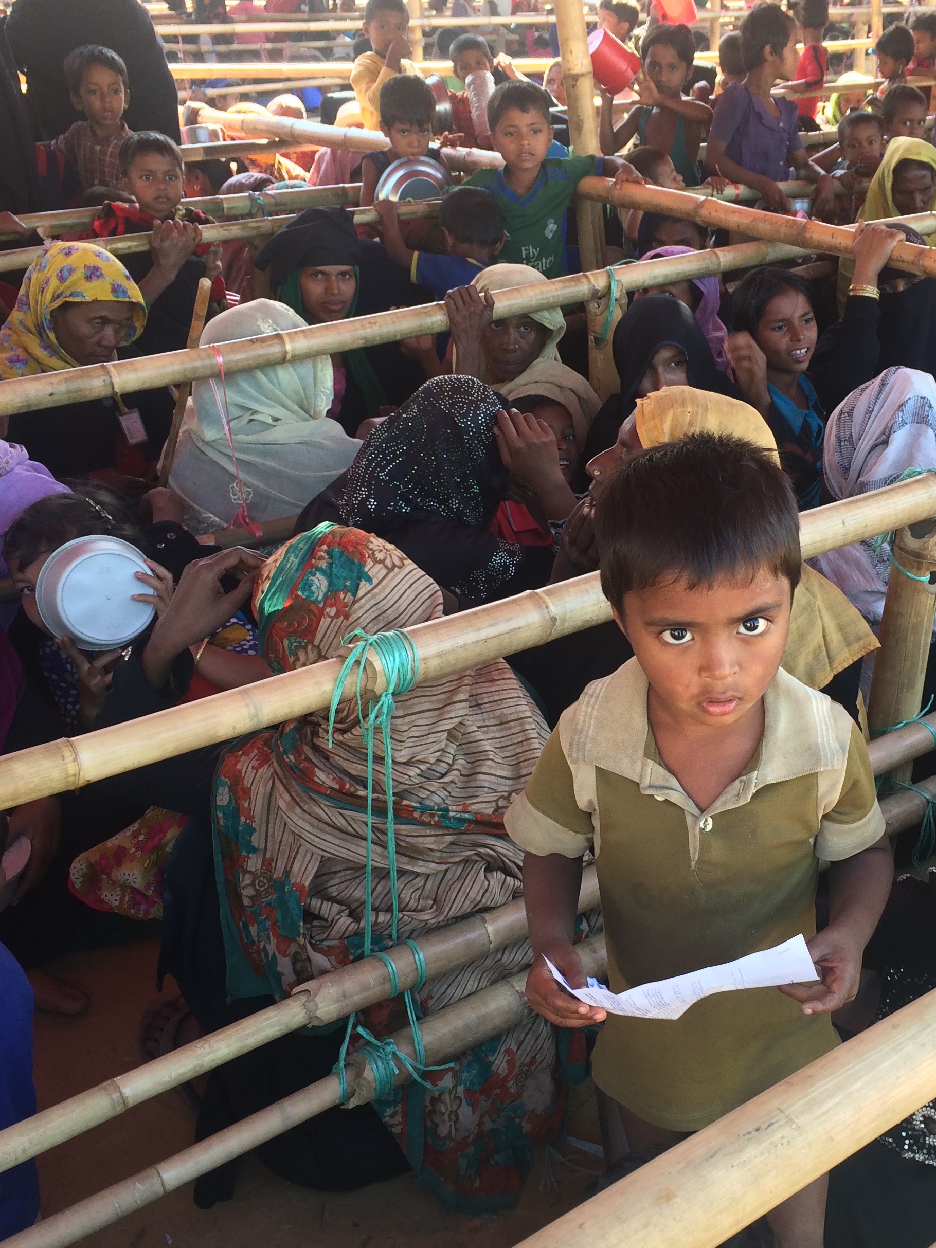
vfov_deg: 47.9
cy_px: 627
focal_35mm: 39
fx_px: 1406
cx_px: 631
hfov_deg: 36.4
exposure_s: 1/100
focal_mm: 4.15
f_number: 2.2
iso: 50
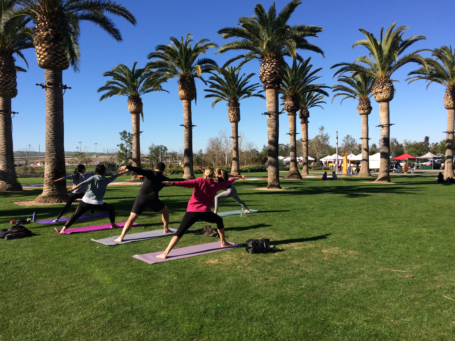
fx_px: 381
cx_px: 228
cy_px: 170
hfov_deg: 61.7
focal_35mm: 29
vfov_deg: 48.2
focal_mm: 4.15
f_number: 2.2
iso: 32
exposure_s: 1/2415
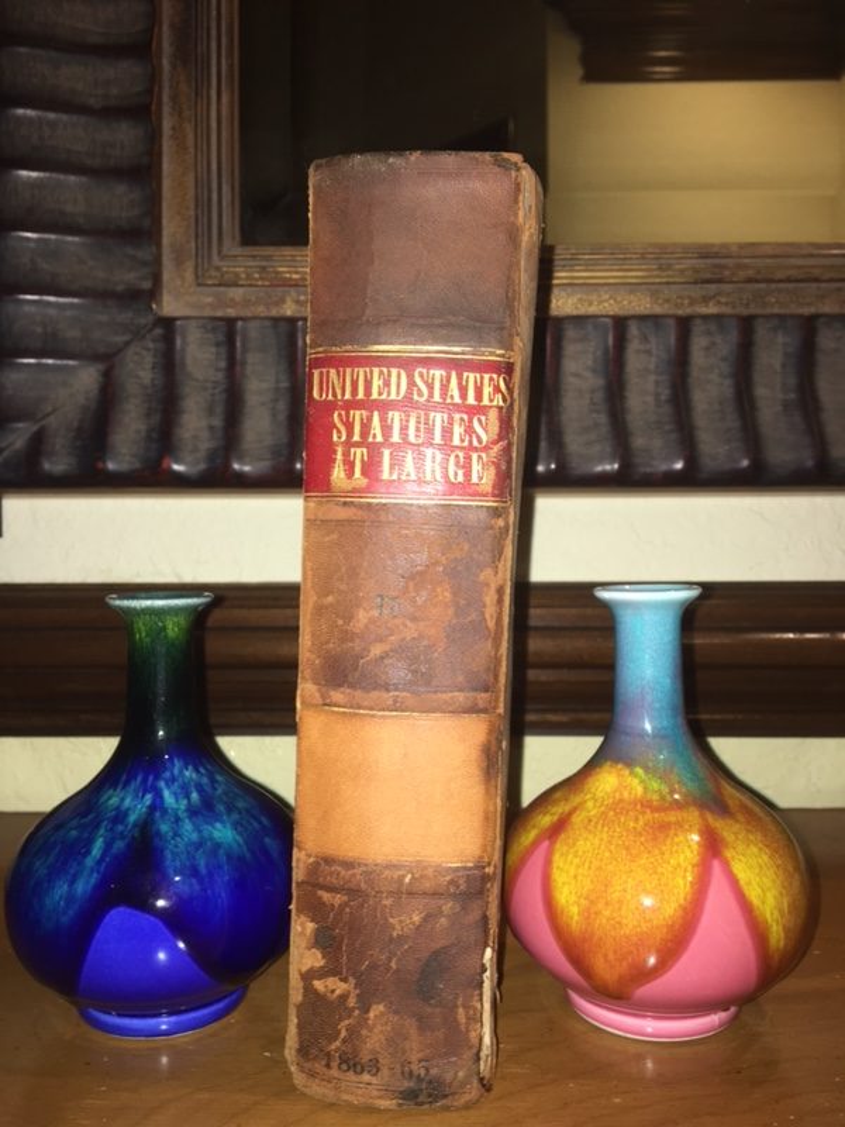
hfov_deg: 48.2
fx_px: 944
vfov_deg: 61.7
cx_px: 422
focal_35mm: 29
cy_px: 564
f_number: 2.2
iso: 25
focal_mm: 4.15
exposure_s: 1/20
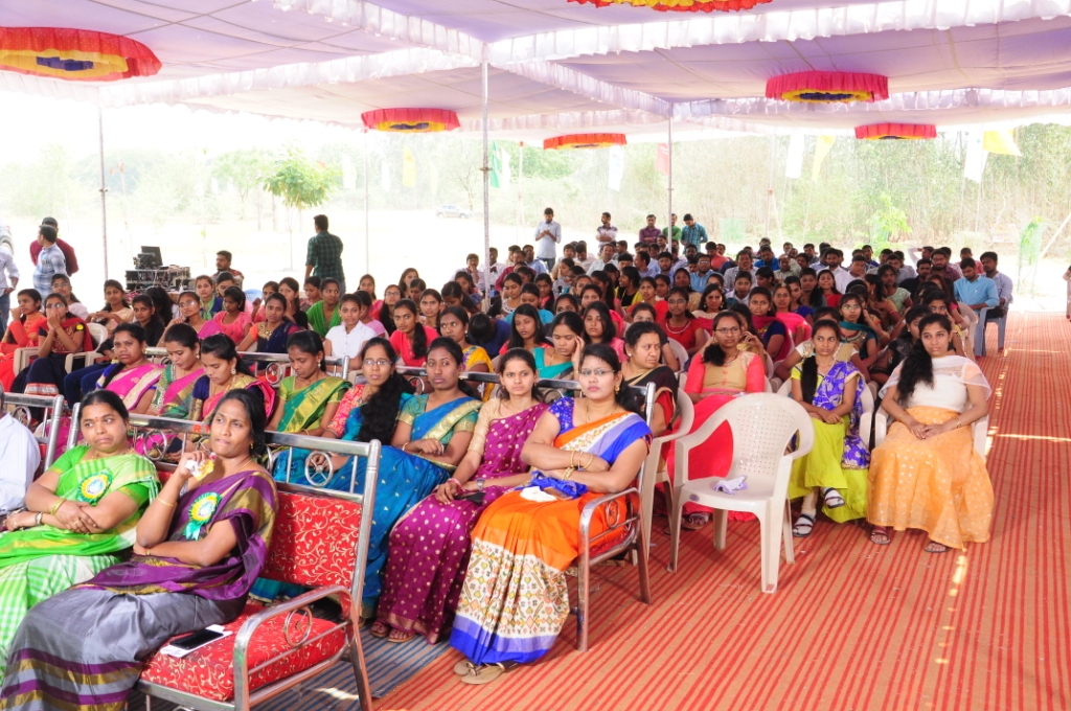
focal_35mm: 33
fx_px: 980
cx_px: 536
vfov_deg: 39.9
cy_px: 356
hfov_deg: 57.3
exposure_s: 1/100
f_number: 7.1
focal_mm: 22
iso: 500
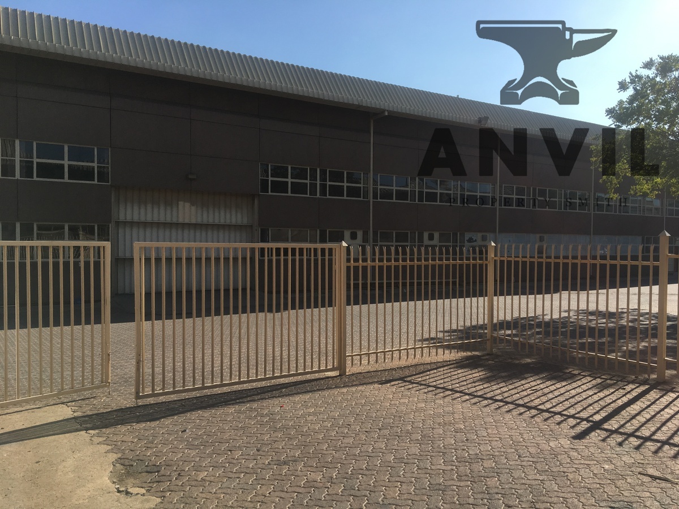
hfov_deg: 61.7
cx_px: 340
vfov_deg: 48.2
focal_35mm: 29
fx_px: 569
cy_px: 254
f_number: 2.2
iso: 25
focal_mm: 4.15
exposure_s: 1/1672
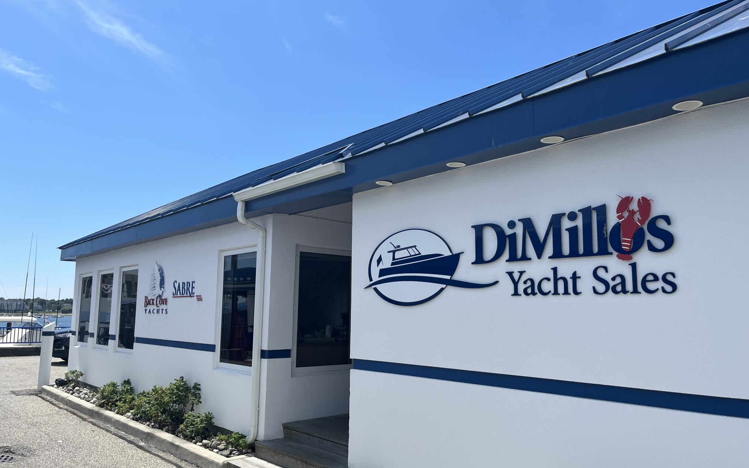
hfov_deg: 66.5
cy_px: 239
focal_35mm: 28
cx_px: 377
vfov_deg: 44.5
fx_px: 572
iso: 50
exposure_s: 1/5076
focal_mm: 5.1
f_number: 1.6
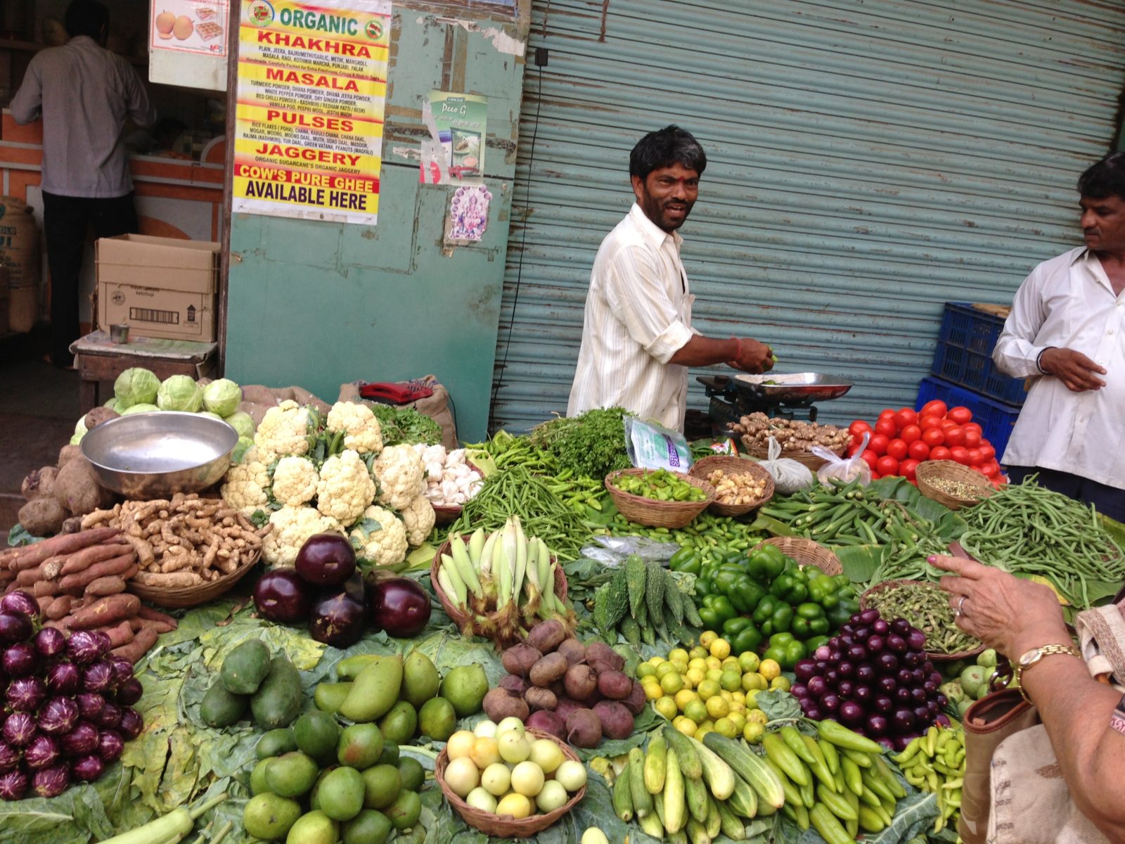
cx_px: 562
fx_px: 1072
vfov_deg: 42.9
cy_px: 422
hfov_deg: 55.4
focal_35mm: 33
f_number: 2.4
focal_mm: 4.13
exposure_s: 1/270
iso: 50
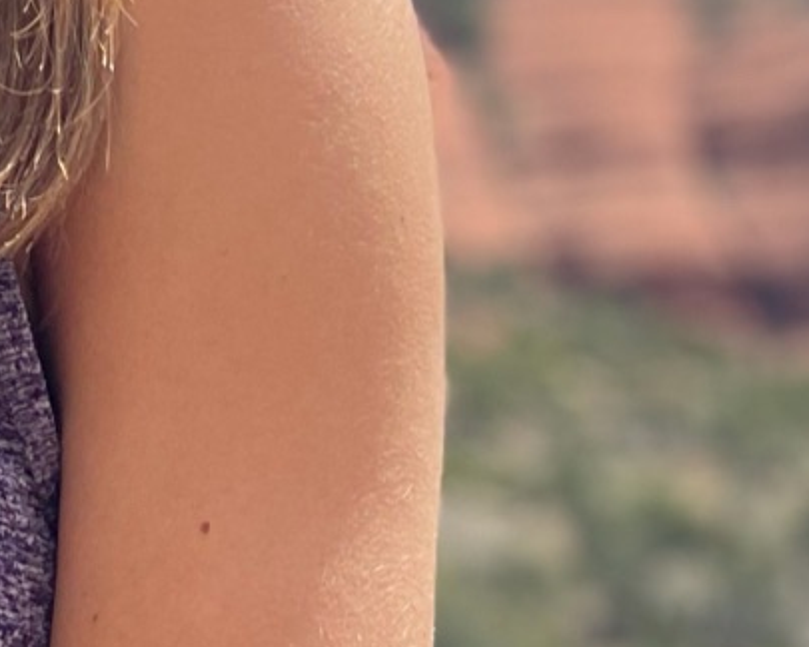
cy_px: -587
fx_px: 6153
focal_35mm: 257
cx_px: -1132
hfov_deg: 7.1
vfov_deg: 5.9
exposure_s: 1/940
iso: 25
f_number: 2
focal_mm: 6
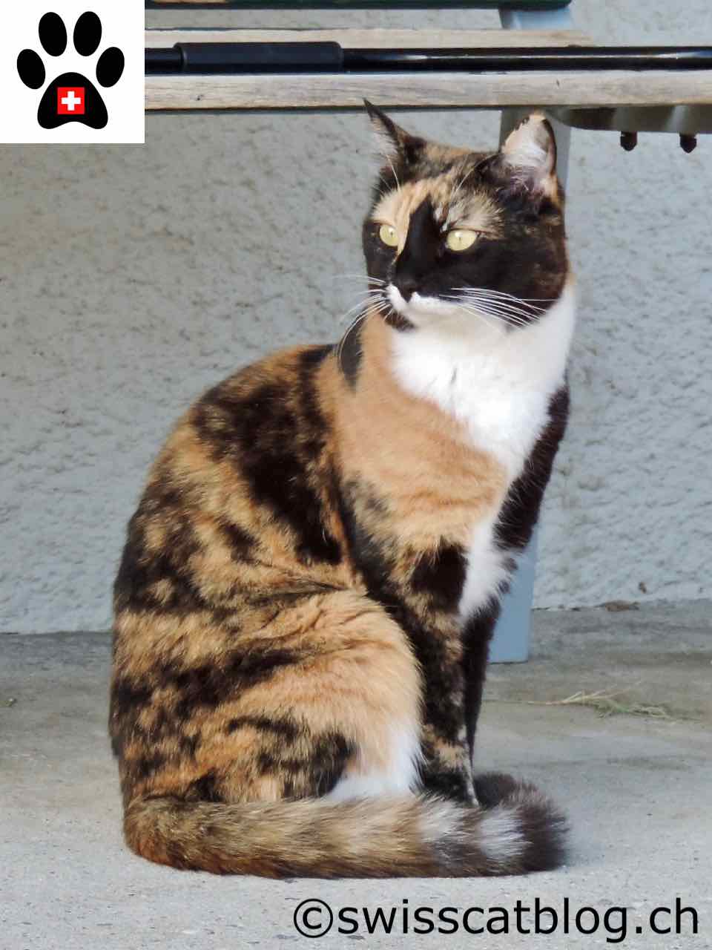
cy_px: 475
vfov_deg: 12.7
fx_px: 4251
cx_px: 356
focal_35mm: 155
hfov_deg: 9.6
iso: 400
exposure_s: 1/400
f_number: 4.4
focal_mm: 27.6
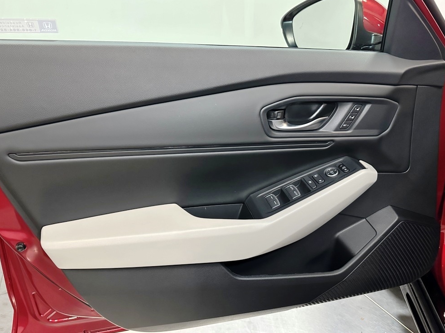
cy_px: 167
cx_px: 222
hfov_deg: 69.4
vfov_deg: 54.9
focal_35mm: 25
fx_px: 321
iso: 800
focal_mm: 6.86
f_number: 1.78
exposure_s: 1/60
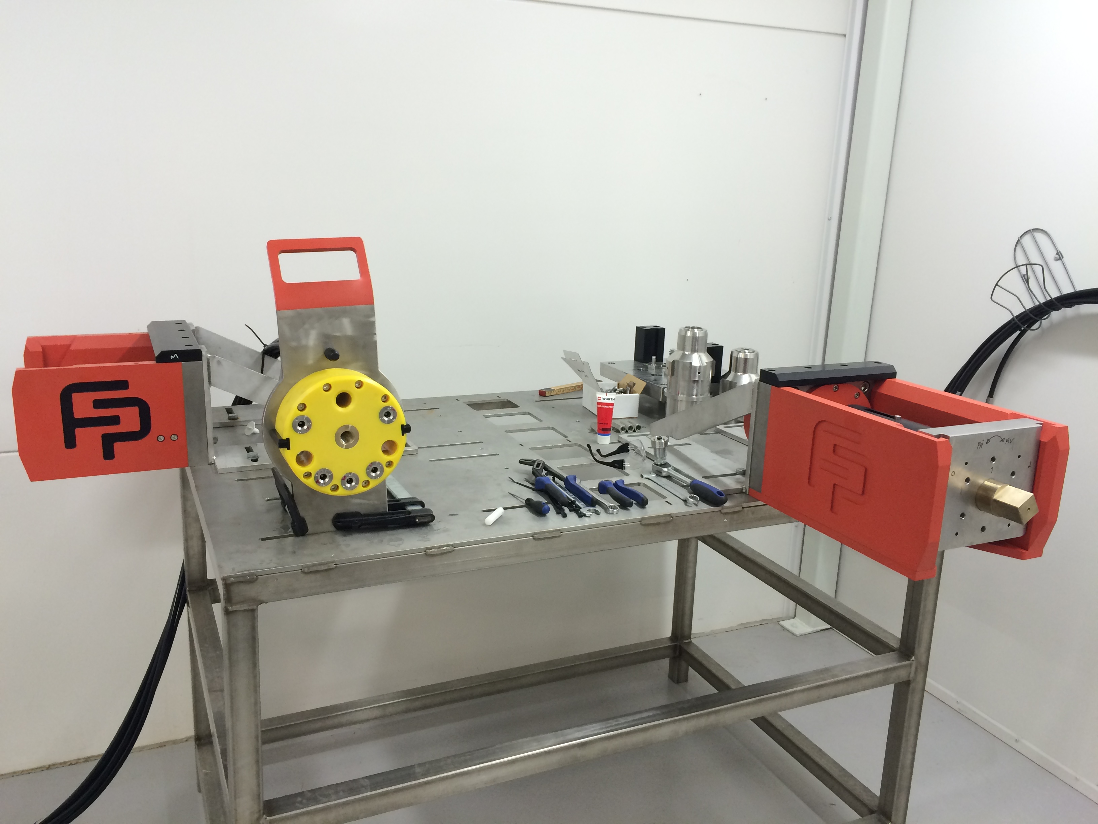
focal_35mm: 29
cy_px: 412
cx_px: 549
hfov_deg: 61.7
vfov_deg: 48.2
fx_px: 920
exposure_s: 1/33
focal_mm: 4.15
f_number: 2.2
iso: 50
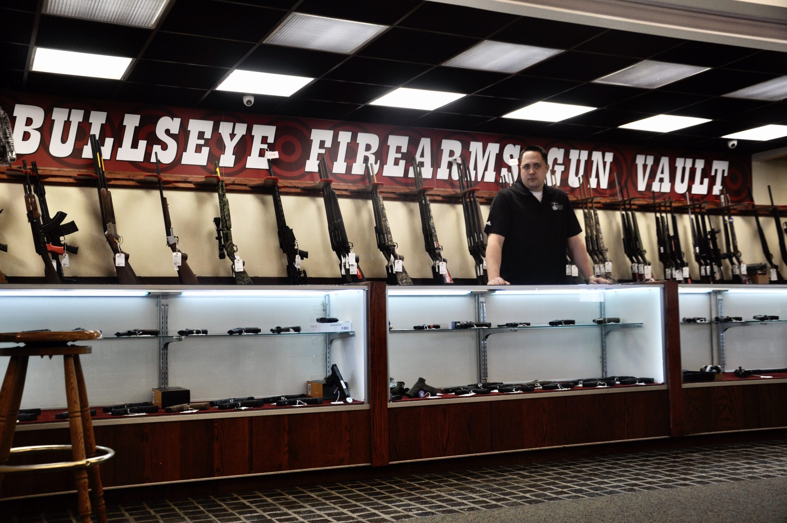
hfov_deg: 49.6
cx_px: 394
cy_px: 262
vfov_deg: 34.1
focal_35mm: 39
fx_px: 851
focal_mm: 26
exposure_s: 1/60
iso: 400
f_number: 4
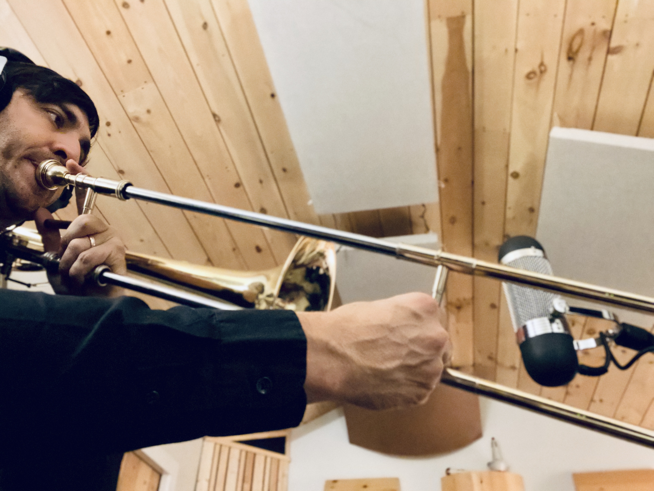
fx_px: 567
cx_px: 327
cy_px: 246
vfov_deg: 46.8
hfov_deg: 60.0
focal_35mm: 30
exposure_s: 1/15
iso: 1000
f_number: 2.2
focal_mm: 2.71
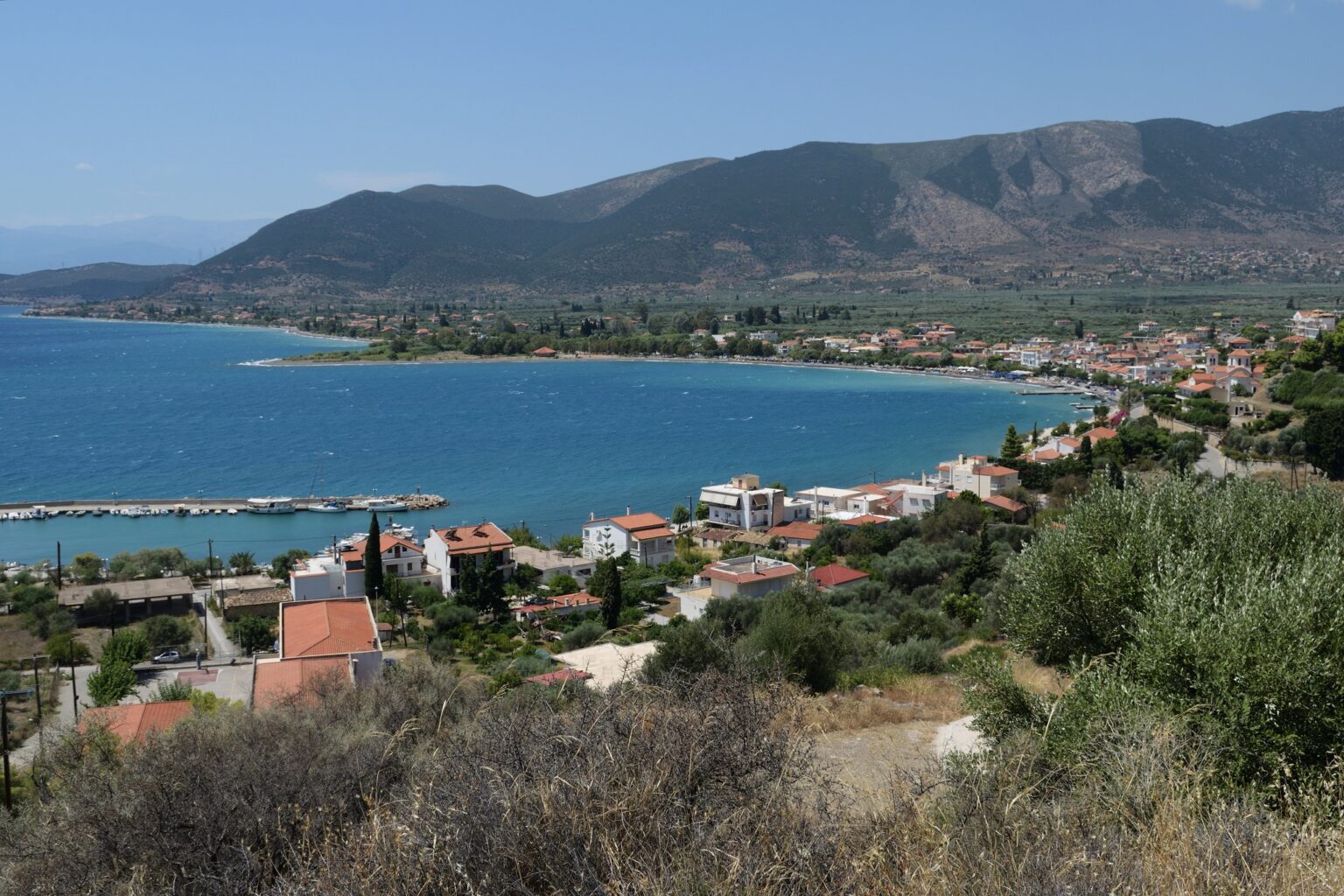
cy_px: 448
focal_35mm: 36
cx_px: 672
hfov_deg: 53.1
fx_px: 1344
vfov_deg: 36.9
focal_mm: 24
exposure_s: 1/400
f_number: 10
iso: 100
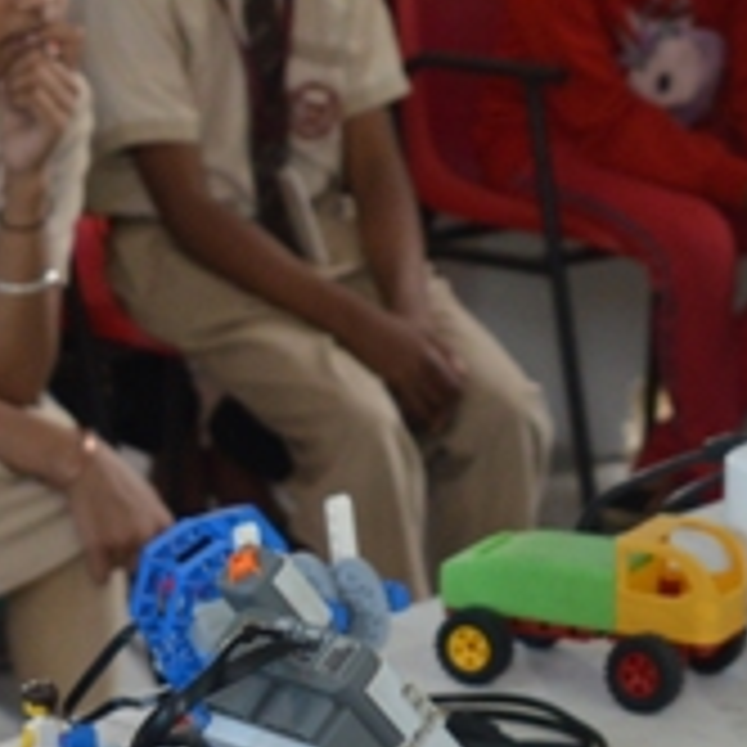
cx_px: 436
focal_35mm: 157
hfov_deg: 11.1
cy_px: 907
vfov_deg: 10.9
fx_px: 3833
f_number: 3.8
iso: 400
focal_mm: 20
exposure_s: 1/60
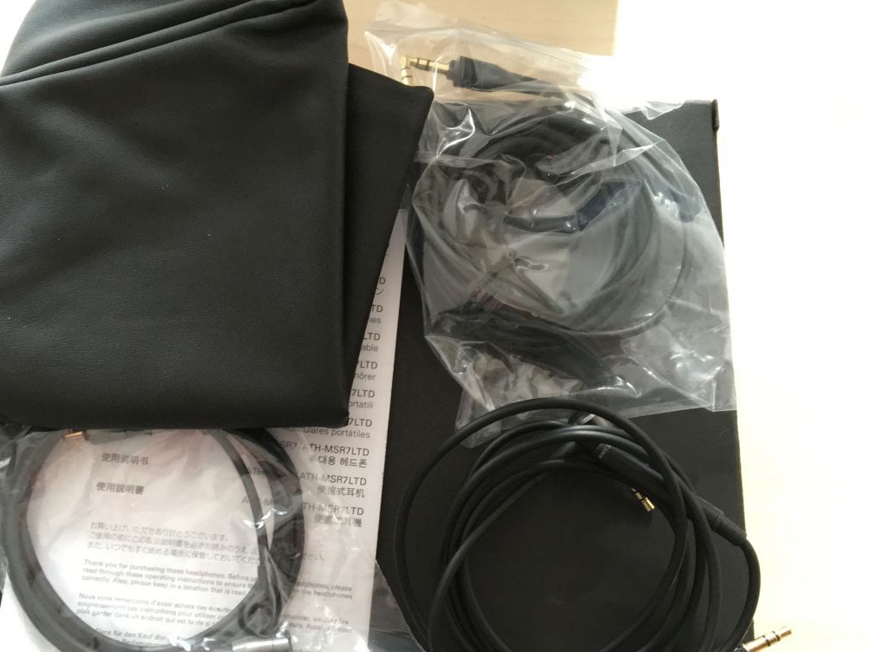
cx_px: 338
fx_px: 930
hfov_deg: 49.8
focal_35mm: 37
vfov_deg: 38.4
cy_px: 410
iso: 200
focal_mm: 4.15
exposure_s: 1/33
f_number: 2.2
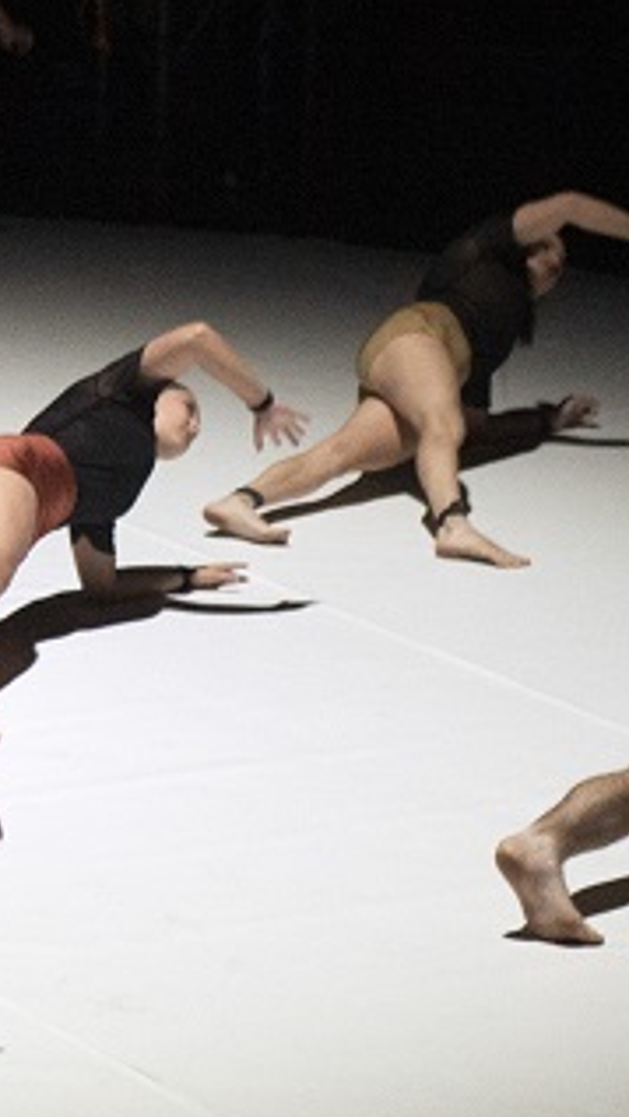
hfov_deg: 5.4
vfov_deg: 9.8
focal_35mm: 220
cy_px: 364
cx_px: -450
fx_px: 6520
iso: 4000
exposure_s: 1/80
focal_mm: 60
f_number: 2.8
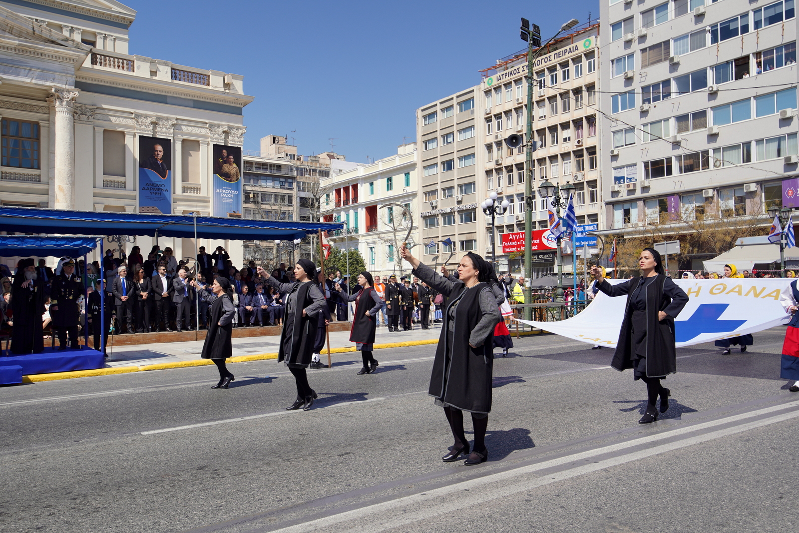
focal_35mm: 30
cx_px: 400
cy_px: 266
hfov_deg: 61.9
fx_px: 666
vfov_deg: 43.6
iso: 100
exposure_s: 1/500
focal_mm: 30
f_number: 7.1
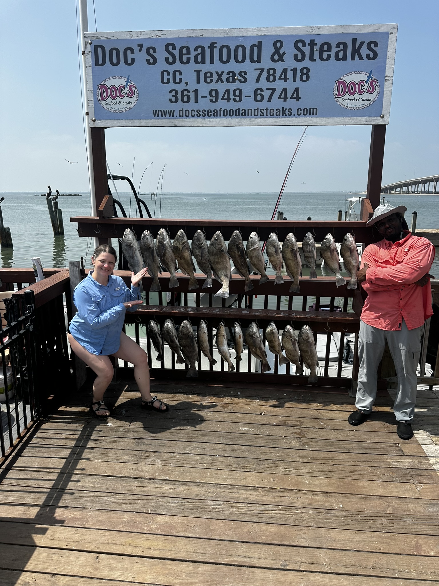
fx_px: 406
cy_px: 293
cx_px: 220
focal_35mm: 24
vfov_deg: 71.6
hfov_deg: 56.8
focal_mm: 6.86
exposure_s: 1/3861
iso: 80
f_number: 1.78
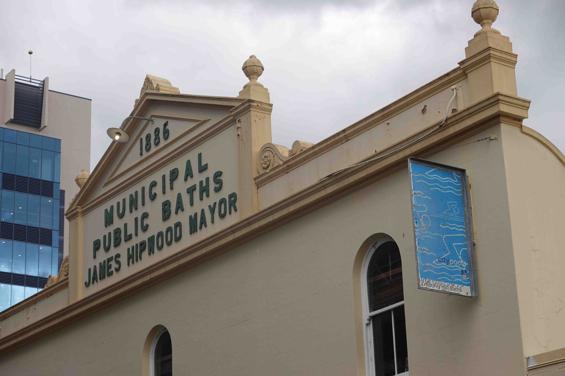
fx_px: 1240
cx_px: 282
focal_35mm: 79
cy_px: 188
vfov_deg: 17.3
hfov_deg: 25.7
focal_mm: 29.1
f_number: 4
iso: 200
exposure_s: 1/640
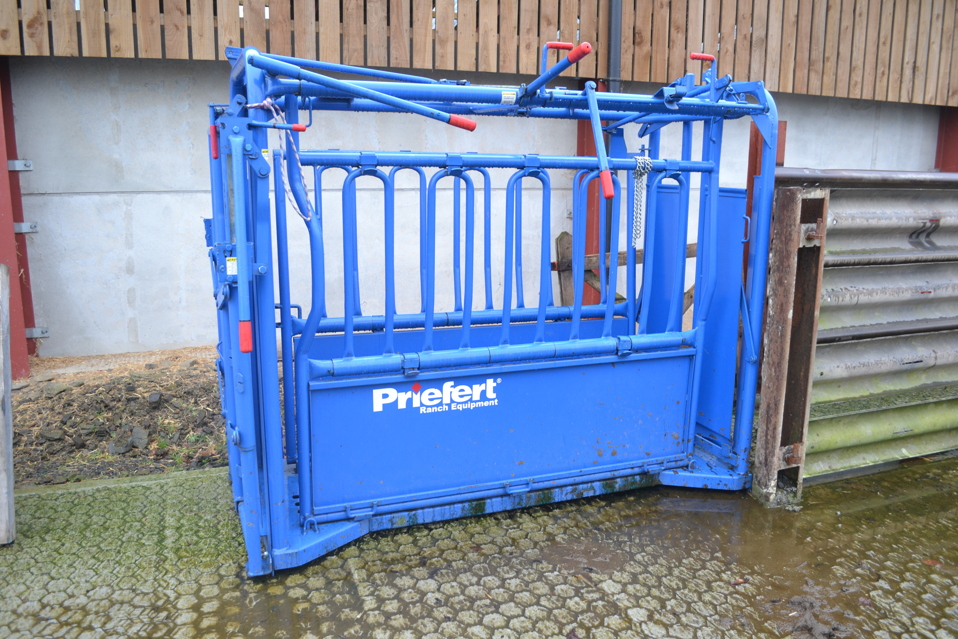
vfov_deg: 47.9
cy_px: 320
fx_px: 718
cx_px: 479
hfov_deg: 67.4
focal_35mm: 27
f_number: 4.5
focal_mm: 18
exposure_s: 1/80
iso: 400
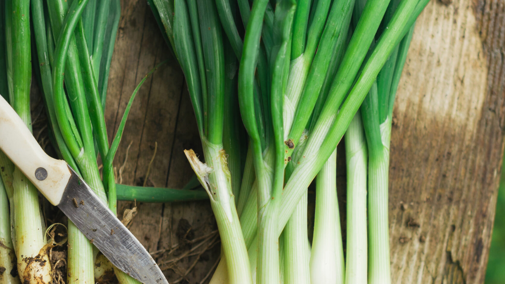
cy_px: 94
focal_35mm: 119
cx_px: 251
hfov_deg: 18.0
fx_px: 1594
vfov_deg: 10.2
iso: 200
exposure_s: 1/125
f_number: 2.5
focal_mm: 50
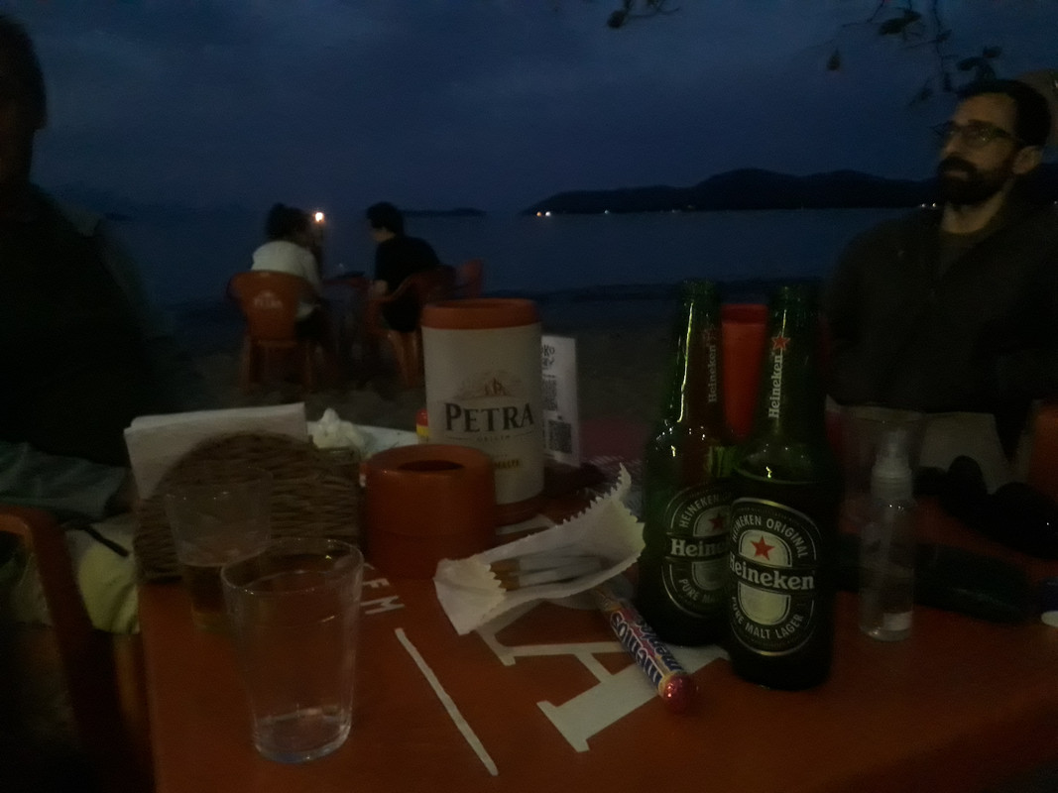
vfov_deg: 51.3
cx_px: 529
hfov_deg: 65.3
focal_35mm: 27
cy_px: 396
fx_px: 825
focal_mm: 3.6
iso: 800
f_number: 1.9
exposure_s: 1/10
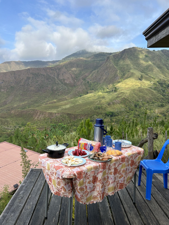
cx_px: 84
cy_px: 112
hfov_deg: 53.1
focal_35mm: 26
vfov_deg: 67.3
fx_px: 169
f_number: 1.5
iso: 50
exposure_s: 1/1808
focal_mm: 5.7
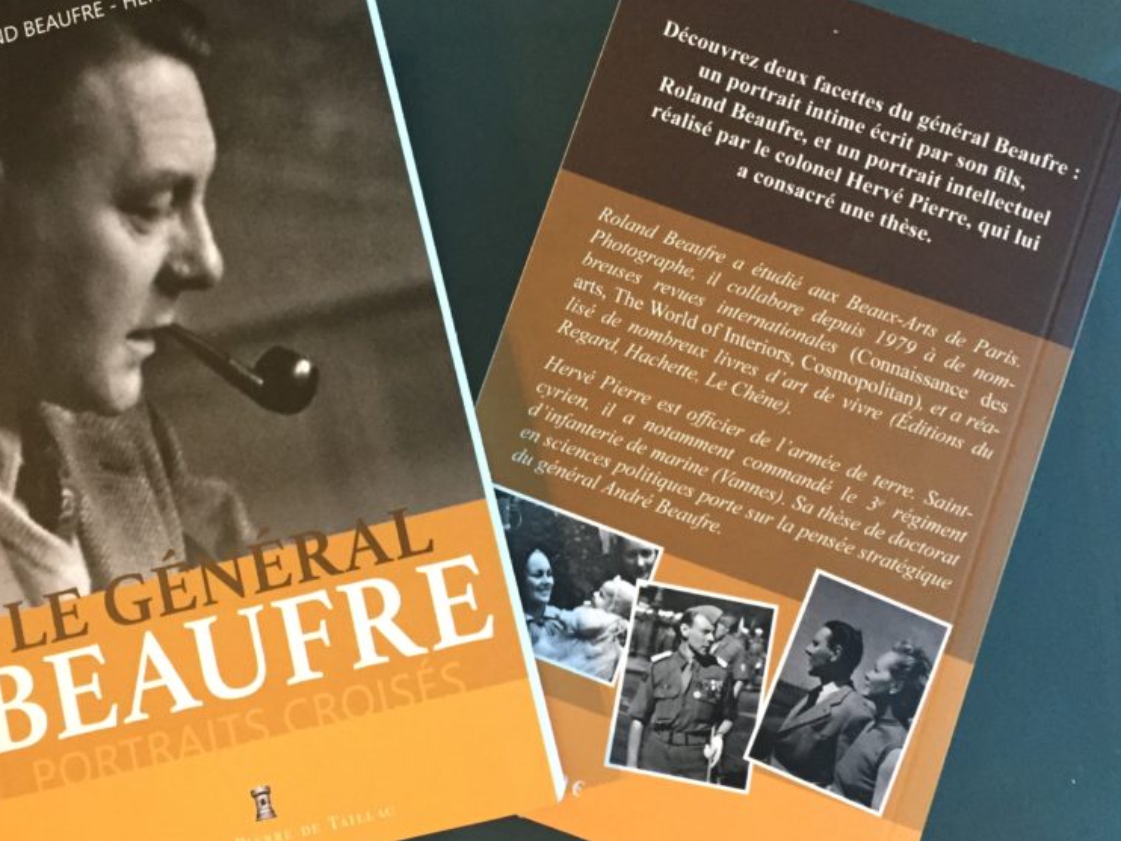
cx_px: 486
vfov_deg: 36.0
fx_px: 1296
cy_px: 427
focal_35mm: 40
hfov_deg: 46.7
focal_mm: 4.15
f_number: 2.2
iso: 250
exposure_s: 1/25
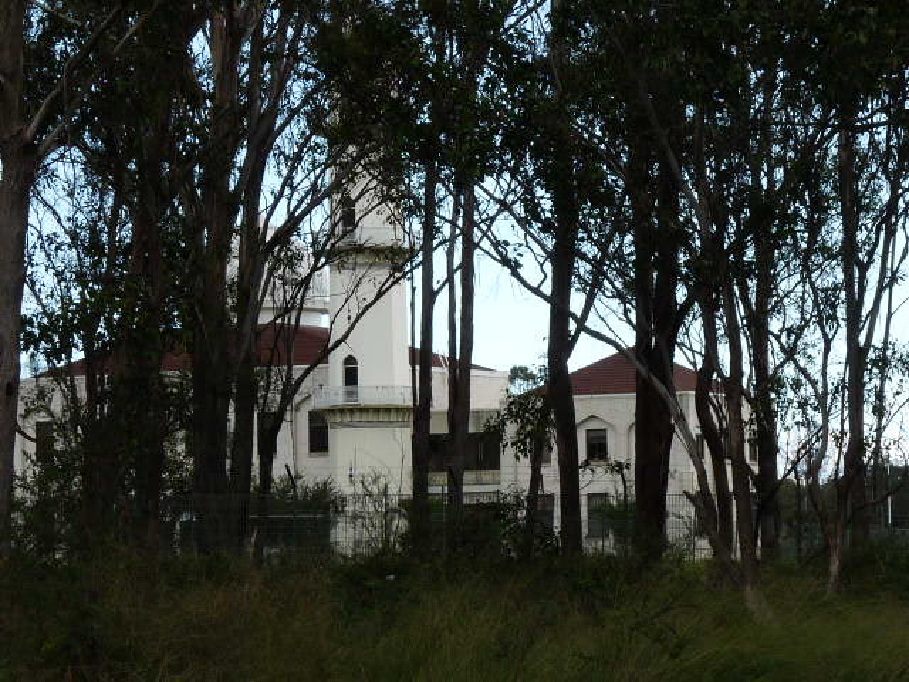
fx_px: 3755
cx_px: 454
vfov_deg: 10.4
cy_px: 341
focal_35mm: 143
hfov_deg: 13.8
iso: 100
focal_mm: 14.4
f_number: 5
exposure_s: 1/200
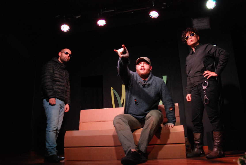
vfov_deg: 41.8
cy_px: 82
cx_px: 123
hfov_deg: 59.4
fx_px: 216
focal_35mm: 32
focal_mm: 21
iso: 800
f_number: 3.5
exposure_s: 1/60
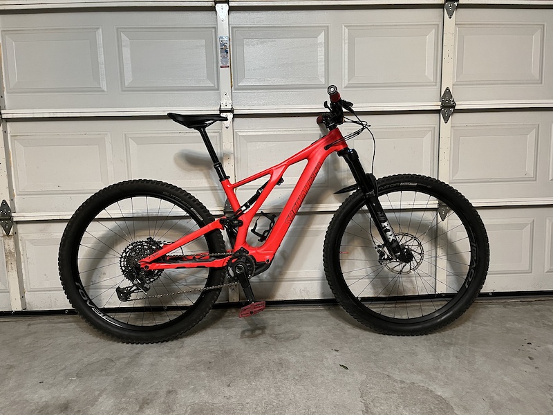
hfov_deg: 67.3
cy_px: 208
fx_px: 415
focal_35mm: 26
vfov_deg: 53.1
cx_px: 276
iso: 640
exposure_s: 1/40
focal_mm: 5.1
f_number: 1.6
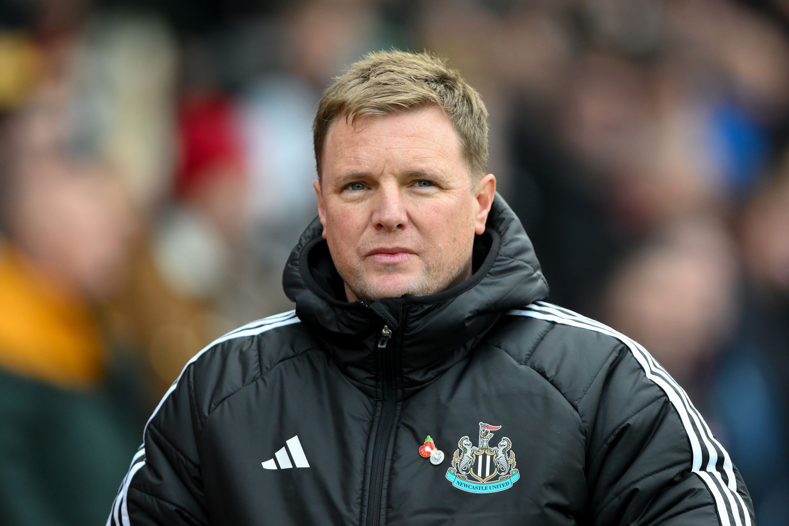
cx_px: 394
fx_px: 8766
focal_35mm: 400
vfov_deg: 3.4
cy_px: 263
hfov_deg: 5.2
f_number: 3.2
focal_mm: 400
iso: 1600
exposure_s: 1/1600
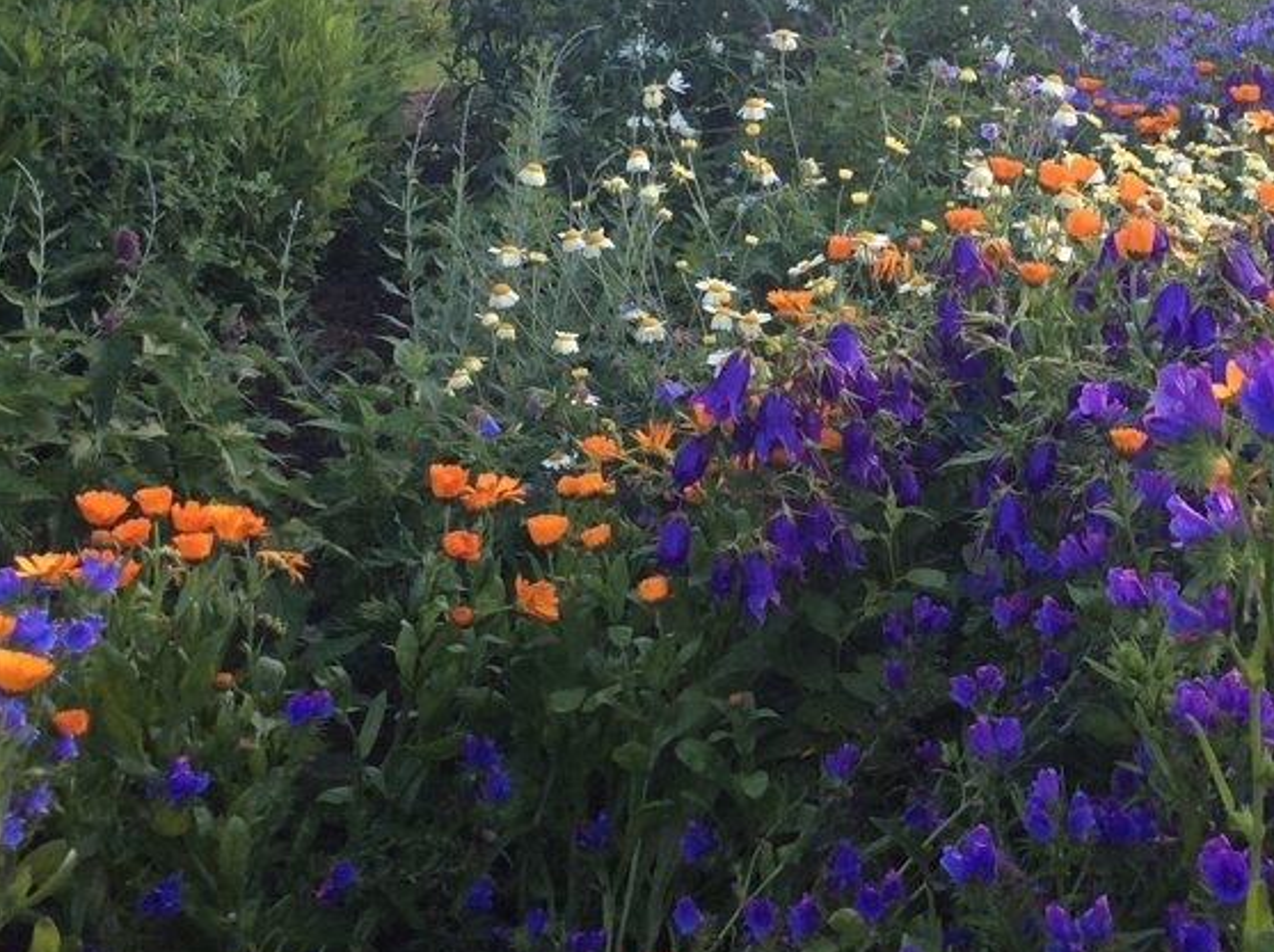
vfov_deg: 24.1
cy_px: 263
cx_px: 972
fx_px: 2205
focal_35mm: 60
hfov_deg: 31.6
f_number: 2.4
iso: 32
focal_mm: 3.3
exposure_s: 1/50
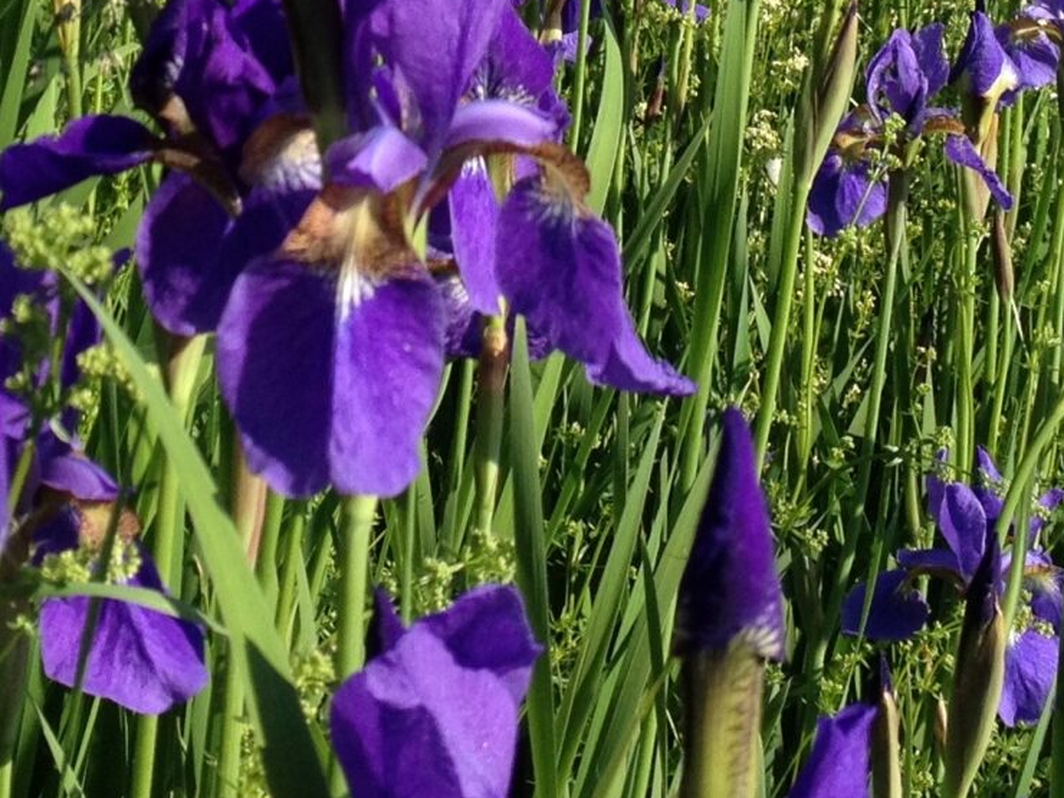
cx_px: 253
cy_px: -201
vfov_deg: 11.9
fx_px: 3719
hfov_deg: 16.2
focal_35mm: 121
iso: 50
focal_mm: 4.28
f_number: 2.4
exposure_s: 1/1022
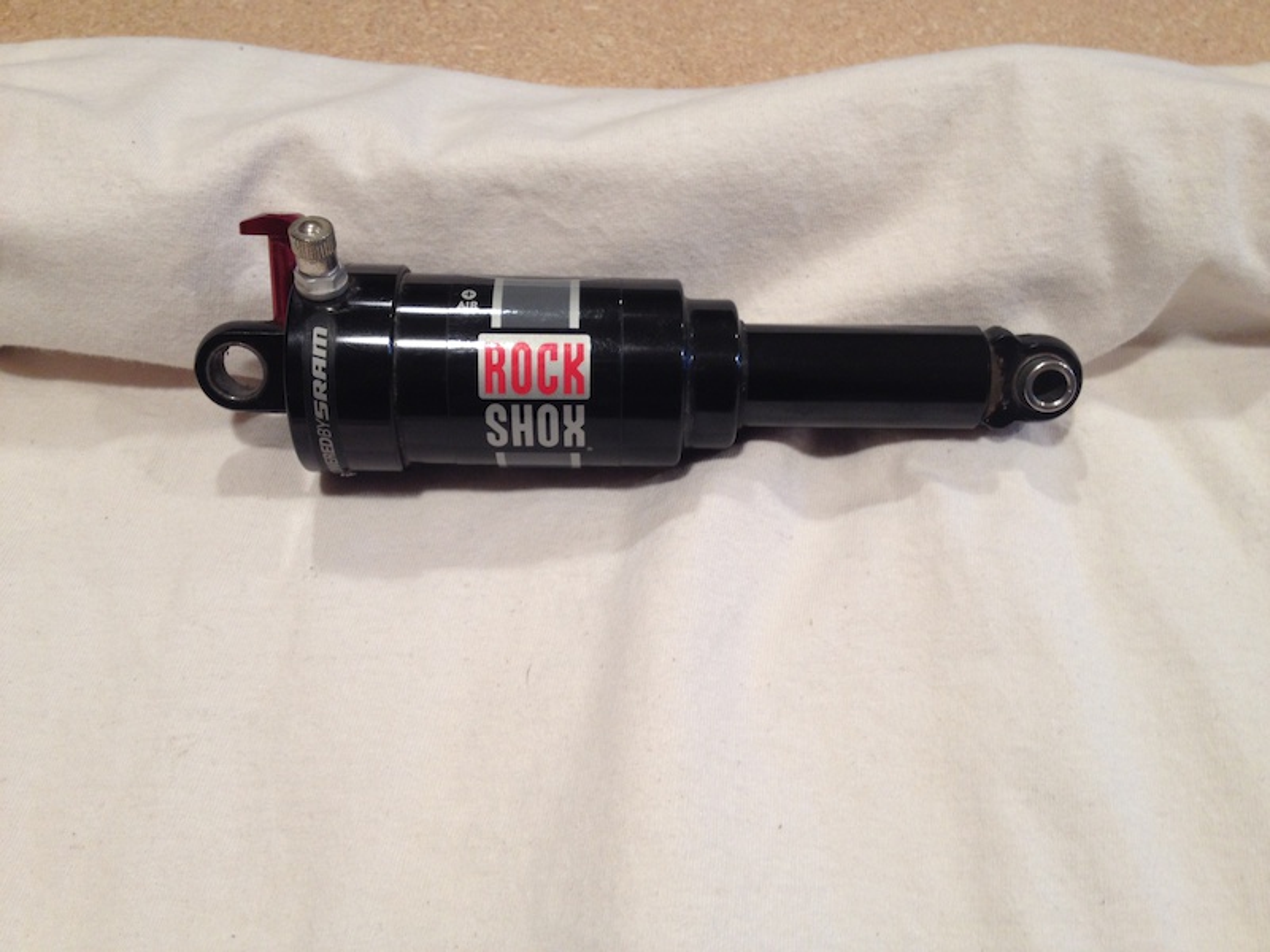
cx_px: 635
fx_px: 1284
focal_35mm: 35
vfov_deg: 40.7
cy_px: 476
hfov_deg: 52.6
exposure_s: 1/20
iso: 64
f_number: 2.4
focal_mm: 4.28
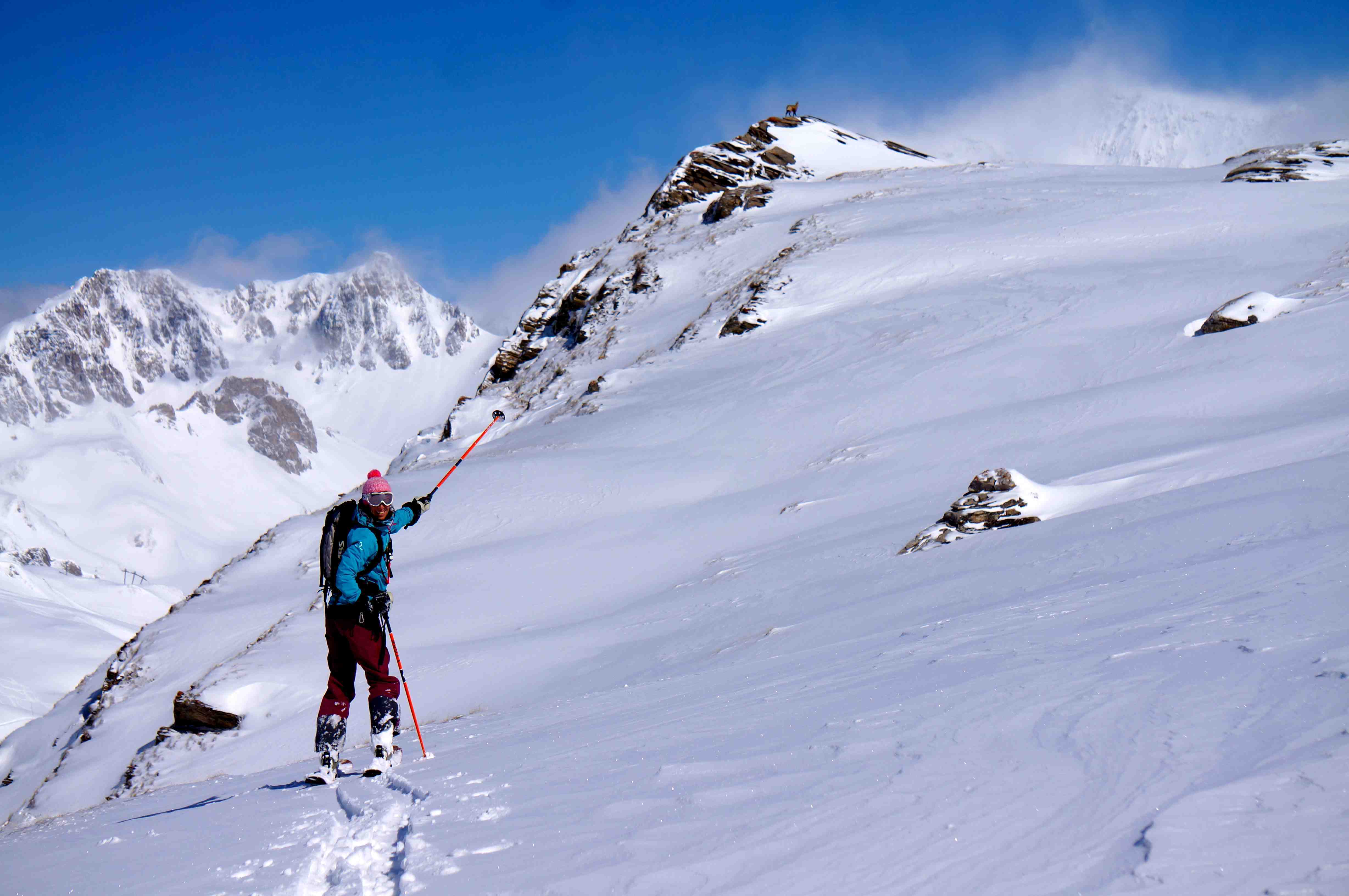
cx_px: 674
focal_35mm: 82
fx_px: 3088
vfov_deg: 16.5
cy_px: 448
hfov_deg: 24.6
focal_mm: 55
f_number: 7.1
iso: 100
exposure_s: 1/2500
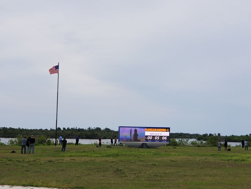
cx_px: 126
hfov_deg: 36.8
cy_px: 94
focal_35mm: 52
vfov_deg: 28.0
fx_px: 377
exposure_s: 1/654
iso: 25
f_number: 2.4
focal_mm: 6
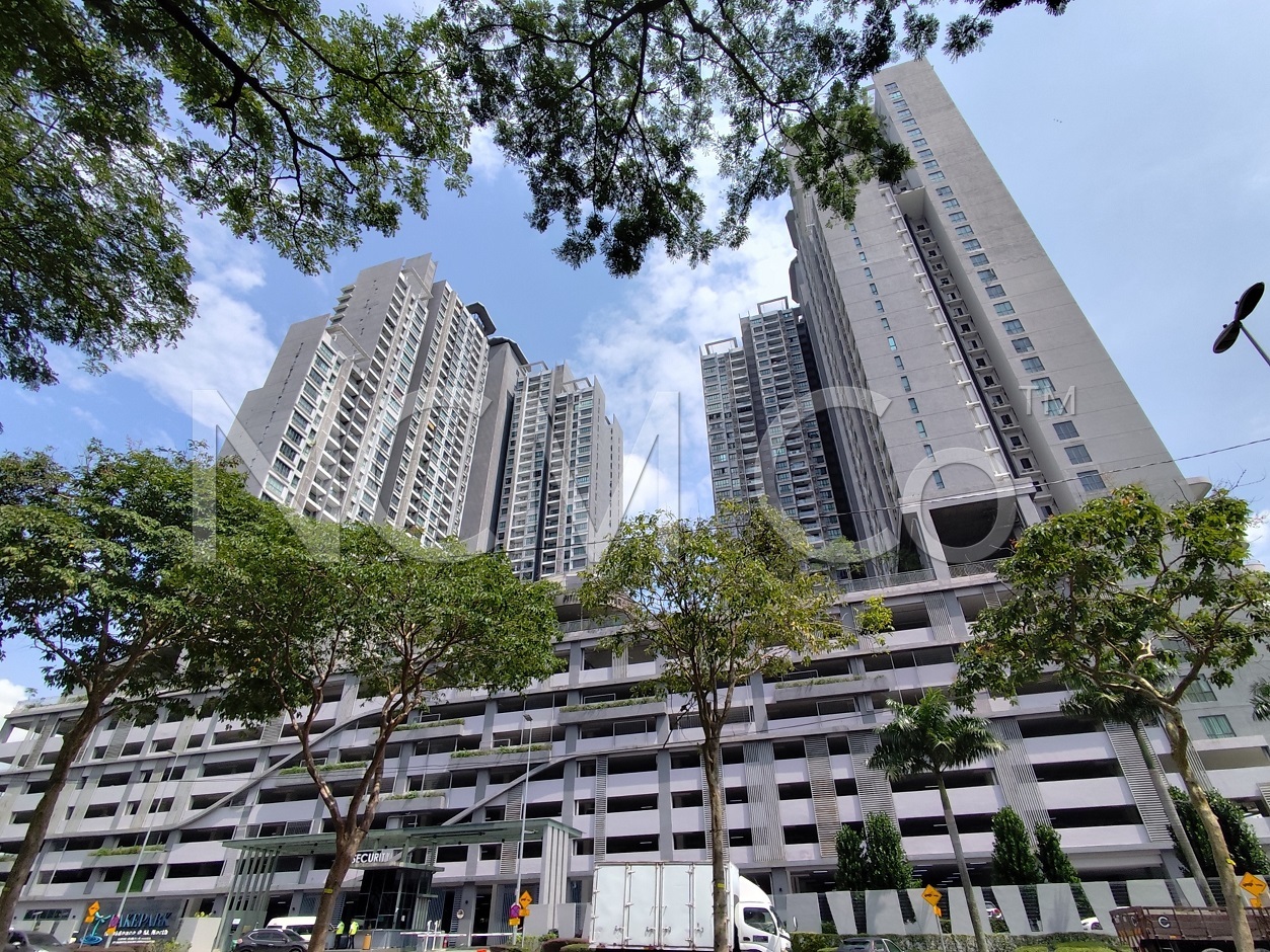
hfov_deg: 94.5
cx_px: 635
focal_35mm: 16
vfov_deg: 78.1
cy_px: 476
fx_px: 587
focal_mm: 1.65
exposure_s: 1/2182
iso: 50
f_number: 2.2
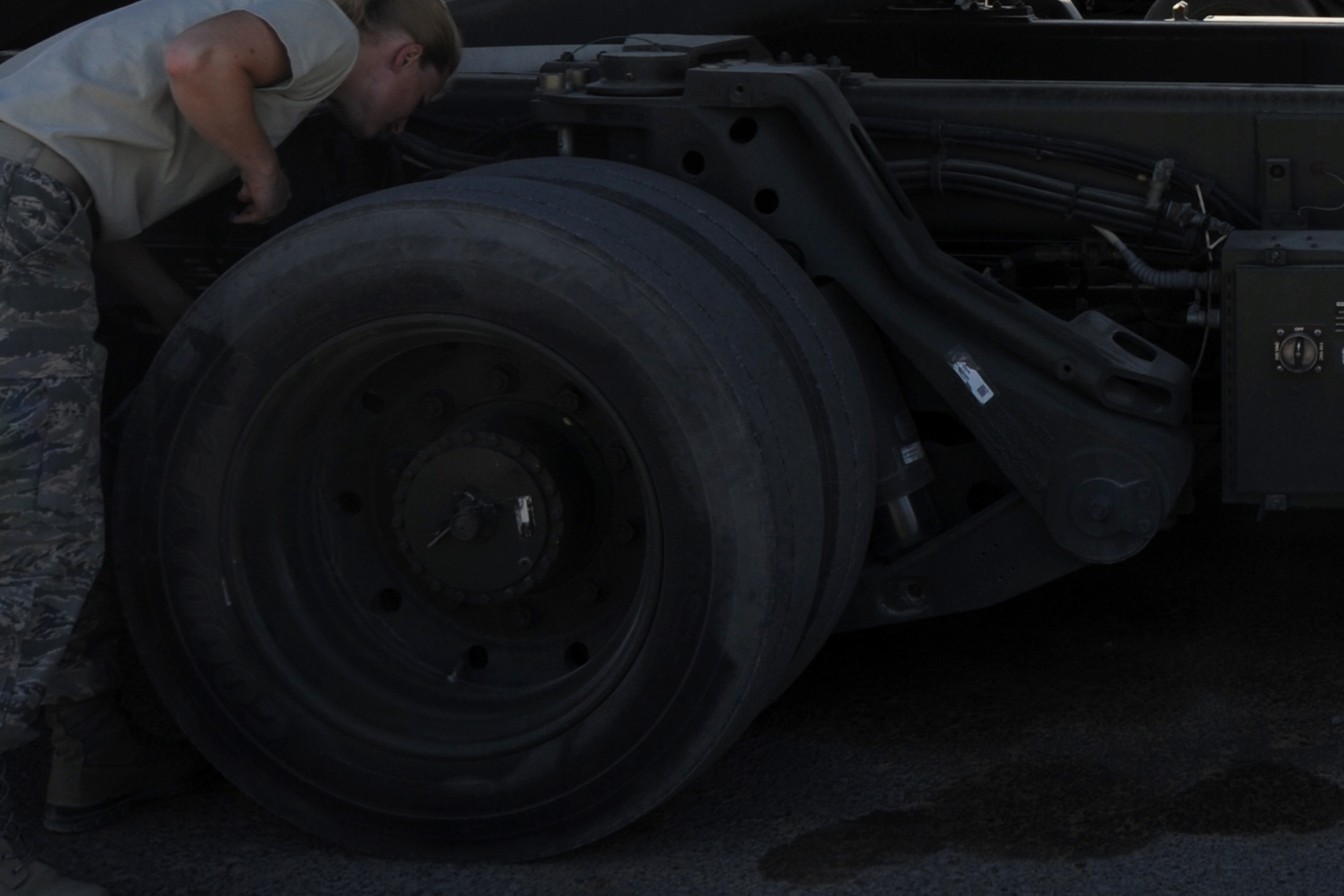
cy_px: 396
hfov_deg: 50.9
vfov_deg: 35.9
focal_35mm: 37
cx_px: 902
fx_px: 1381
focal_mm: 24
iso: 250
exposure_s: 1/250
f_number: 11
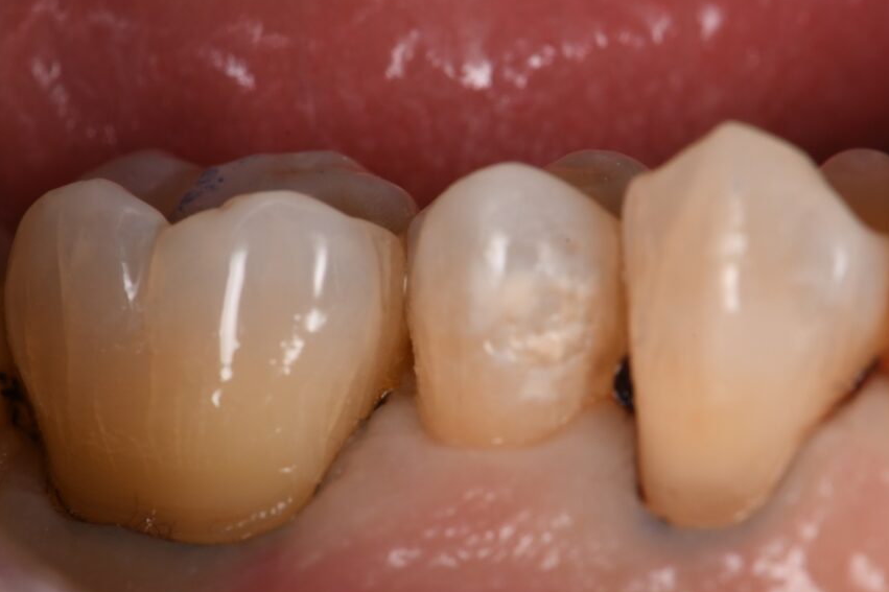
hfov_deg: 10.9
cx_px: 449
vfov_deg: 7.3
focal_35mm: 189
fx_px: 4666
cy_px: 293
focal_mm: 105
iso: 200
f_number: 32
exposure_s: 1/250
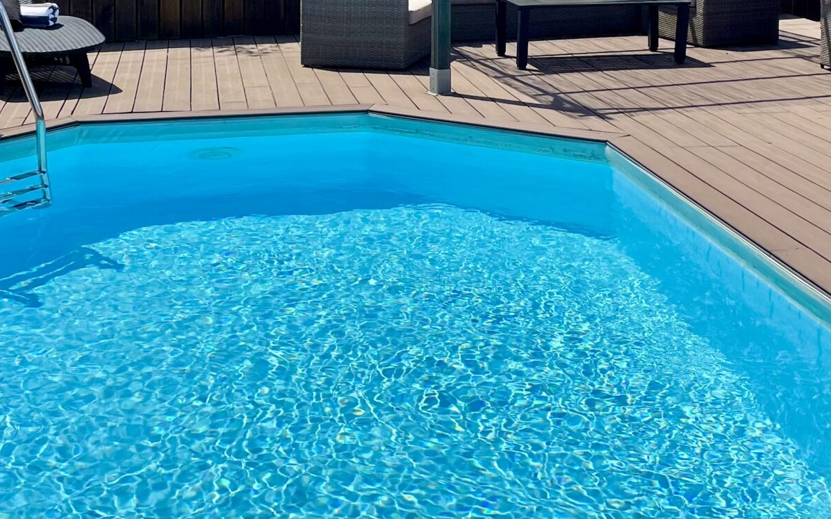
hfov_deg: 34.3
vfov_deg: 21.3
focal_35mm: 59
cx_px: 531
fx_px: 1336
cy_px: 8
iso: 32
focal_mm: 4.2
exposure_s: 1/6494
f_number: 1.6
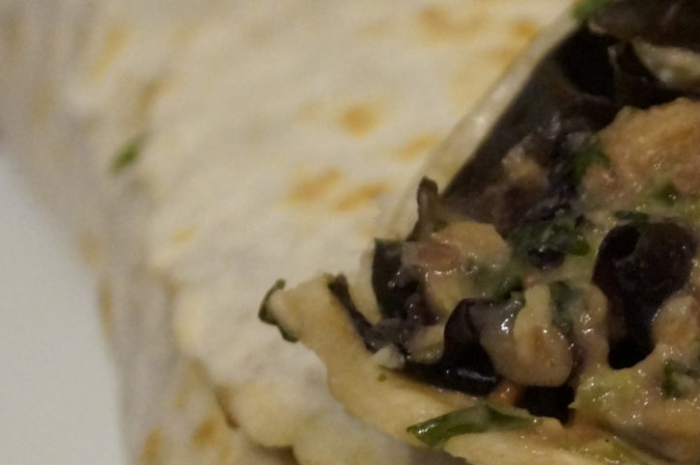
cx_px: 905
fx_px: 5148
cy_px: 513
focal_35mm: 265
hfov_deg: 7.7
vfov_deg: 5.2
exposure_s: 1/40
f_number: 5.6
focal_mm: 50
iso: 3200
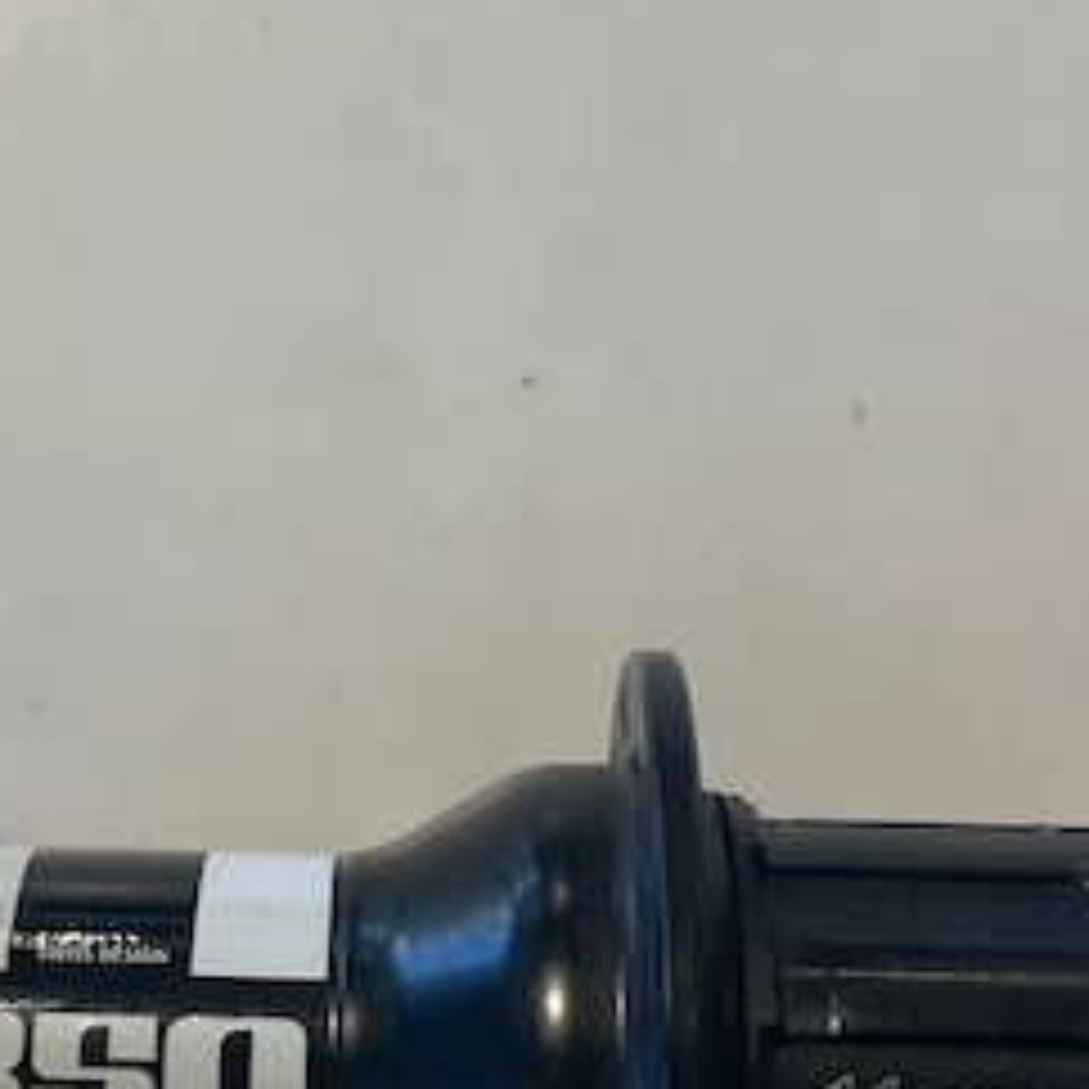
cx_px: 288
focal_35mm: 76
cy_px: 522
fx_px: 2705
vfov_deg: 22.8
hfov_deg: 22.6
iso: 125
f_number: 1.6
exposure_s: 1/120
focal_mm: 4.2
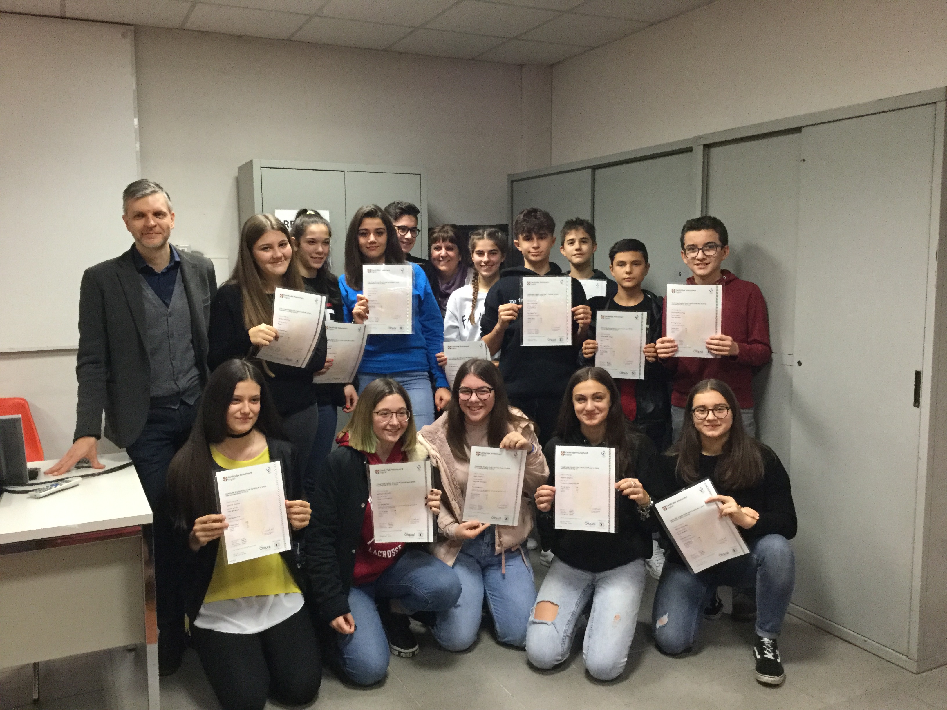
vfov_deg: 45.4
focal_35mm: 31
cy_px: 355
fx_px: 848
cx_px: 474
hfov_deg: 58.4
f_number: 2.4
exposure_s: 1/25
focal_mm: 3.3
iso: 200
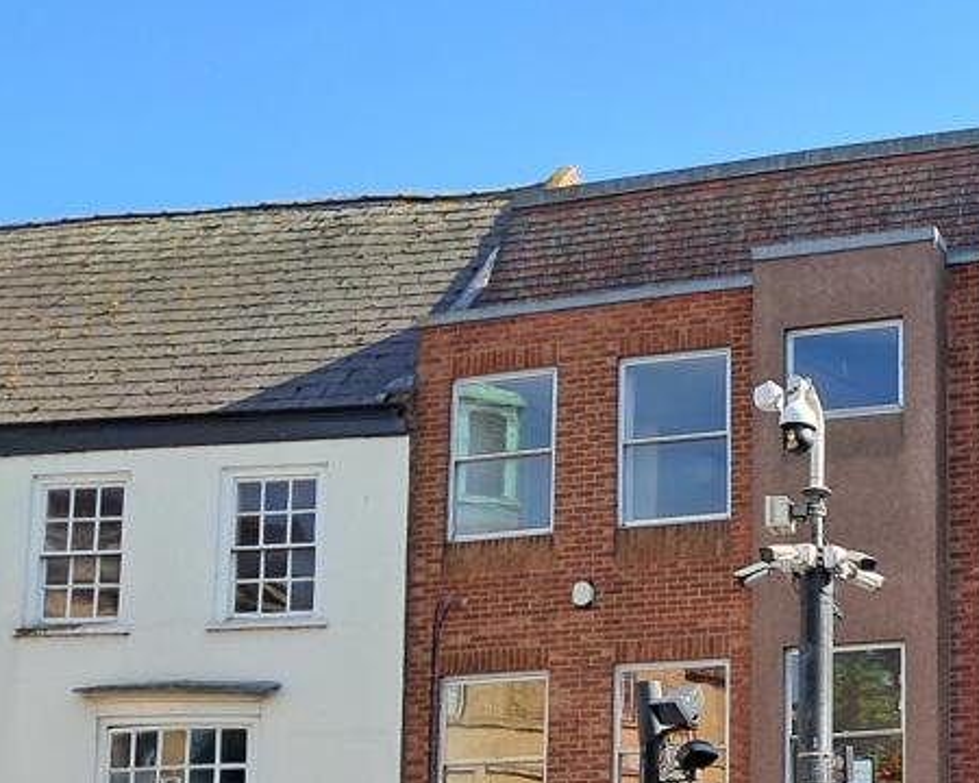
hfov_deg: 28.3
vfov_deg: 24.2
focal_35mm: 60
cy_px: 792
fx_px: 1738
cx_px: 1110
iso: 50
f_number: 1.8
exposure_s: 1/316
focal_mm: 4
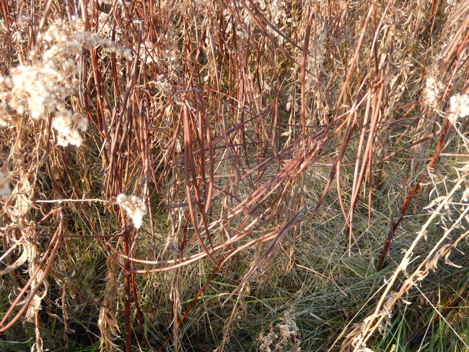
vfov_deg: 35.1
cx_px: 234
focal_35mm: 41
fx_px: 555
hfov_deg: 45.8
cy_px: 176
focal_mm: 7.3
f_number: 4.2
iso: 125
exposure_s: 1/125
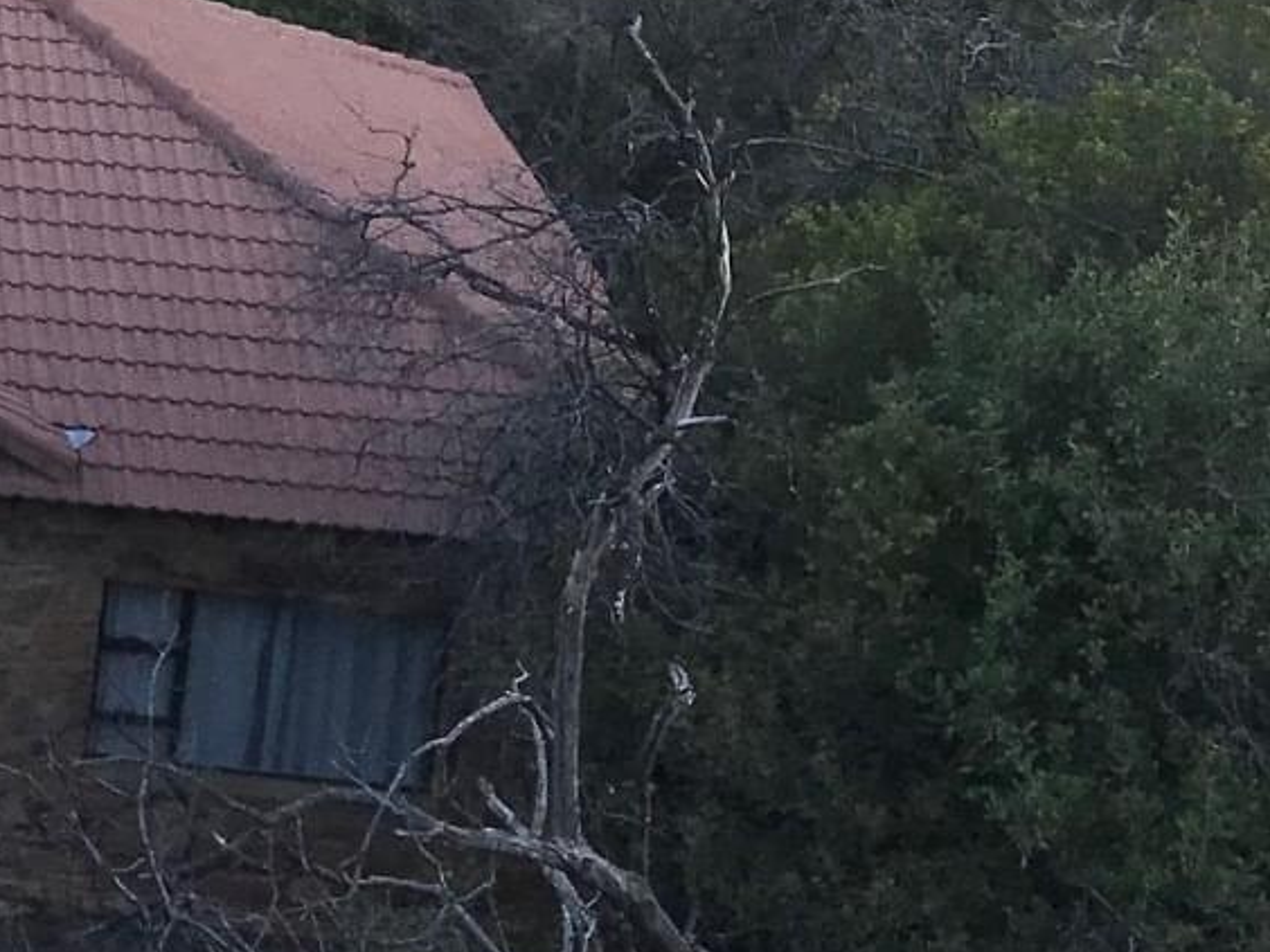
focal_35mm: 100
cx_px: -962
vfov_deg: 14.3
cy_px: -239
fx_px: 3669
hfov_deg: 16.6
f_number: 1.8
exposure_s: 1/447
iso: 20
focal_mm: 3.99
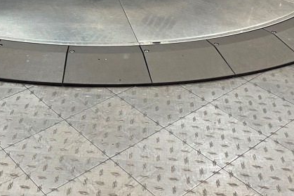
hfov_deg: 32.4
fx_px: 498
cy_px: -59
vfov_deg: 20.3
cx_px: 81
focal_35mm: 61
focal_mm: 6.86
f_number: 1.78
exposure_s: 1/60
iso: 500
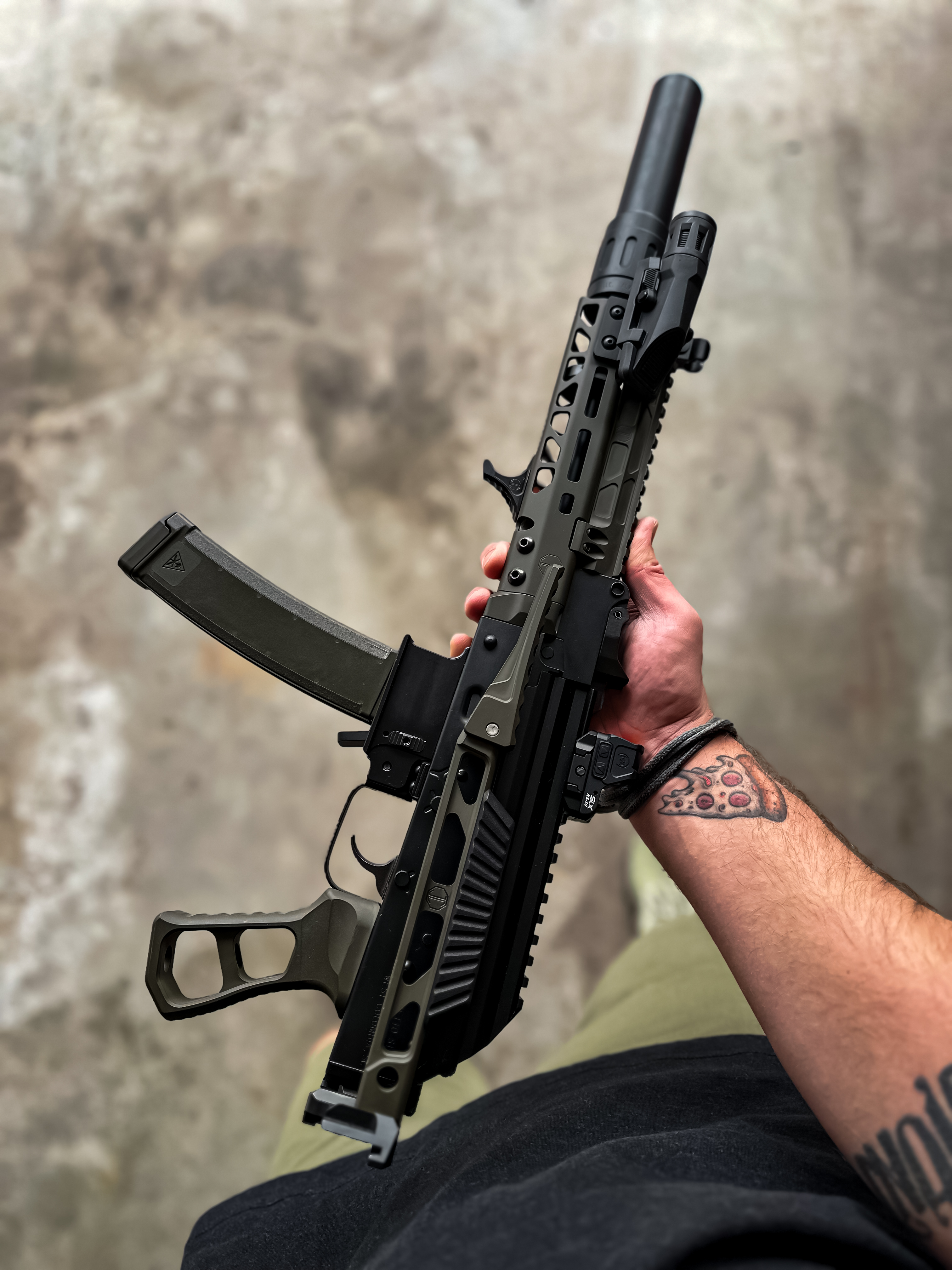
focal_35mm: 24
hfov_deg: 56.8
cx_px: 476
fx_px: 880
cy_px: 635
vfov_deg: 71.6
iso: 64
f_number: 1.8
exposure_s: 1/220
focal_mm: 6.86
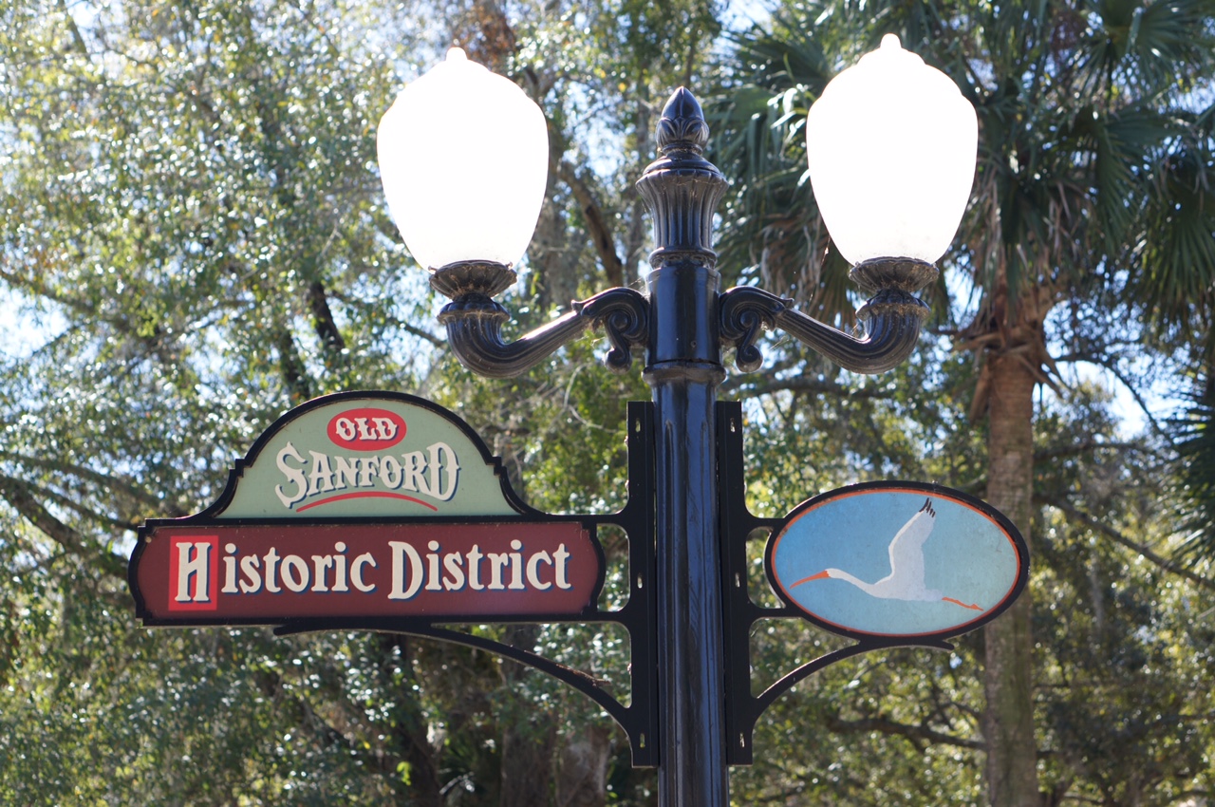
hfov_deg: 27.0
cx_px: 608
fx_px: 2528
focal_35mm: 75
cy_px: 404
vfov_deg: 18.1
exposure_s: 1/320
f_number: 4
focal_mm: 50
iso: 200
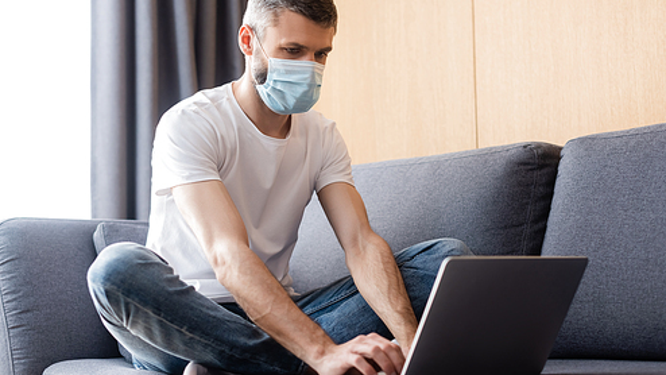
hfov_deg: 39.2
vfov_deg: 22.6
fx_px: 936
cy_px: 182
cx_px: 336
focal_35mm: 53
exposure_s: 1/160
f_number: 2.8
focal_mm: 50
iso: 250
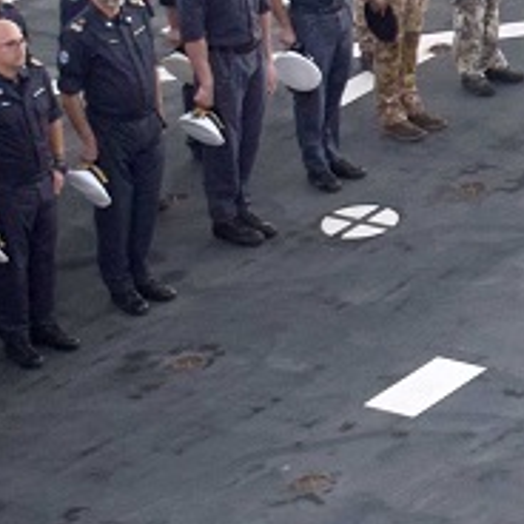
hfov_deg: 6.3
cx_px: 1139
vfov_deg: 6.6
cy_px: 390
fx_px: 4556
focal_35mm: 266
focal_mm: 32
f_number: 4.5
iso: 900
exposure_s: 1/60
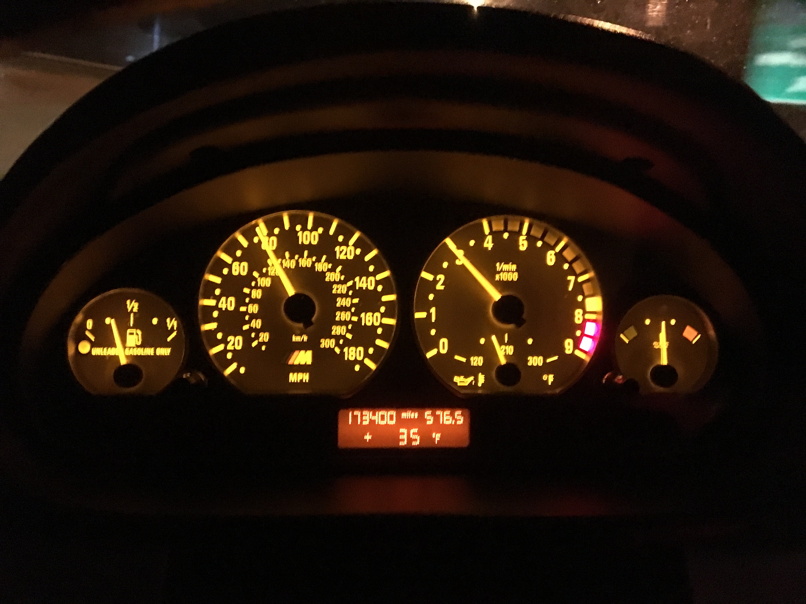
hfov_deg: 61.7
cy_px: 302
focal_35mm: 29
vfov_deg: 48.2
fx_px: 675
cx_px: 403
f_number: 2.2
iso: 1600
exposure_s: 1/15
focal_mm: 4.15
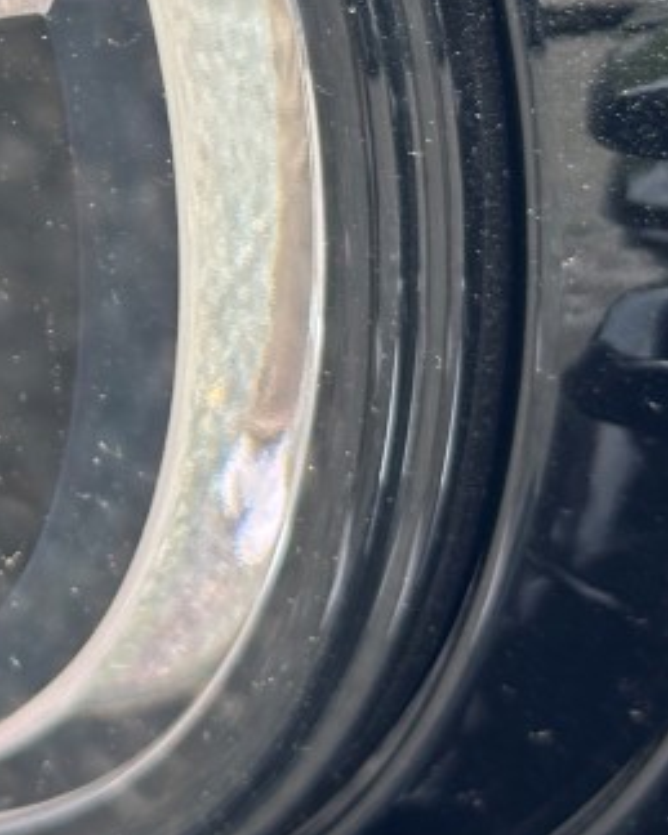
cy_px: -106
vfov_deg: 12.8
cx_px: -178
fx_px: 3659
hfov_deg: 10.2
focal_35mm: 148
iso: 64
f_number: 1.78
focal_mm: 6.86
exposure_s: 1/306
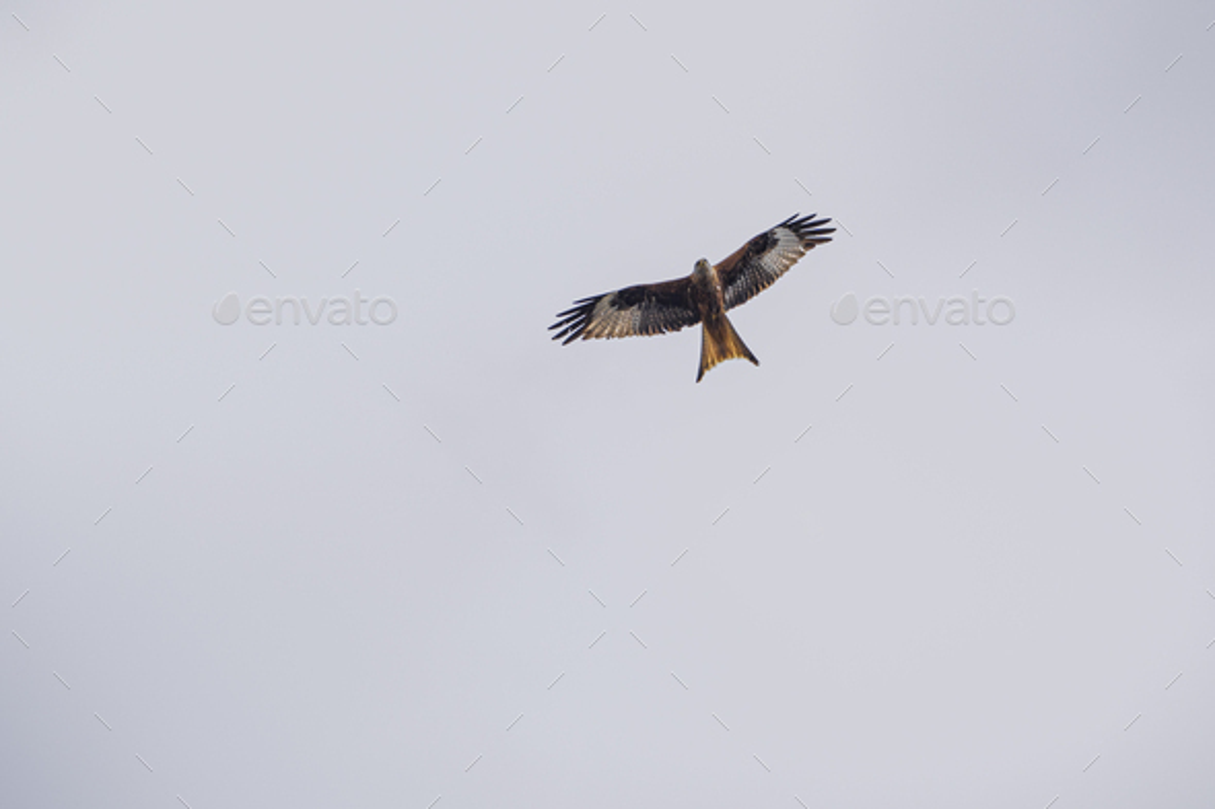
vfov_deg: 7.3
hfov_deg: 10.9
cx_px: 608
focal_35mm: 189
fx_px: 6377
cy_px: 404
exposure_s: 1/640
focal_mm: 126
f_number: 4
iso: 100
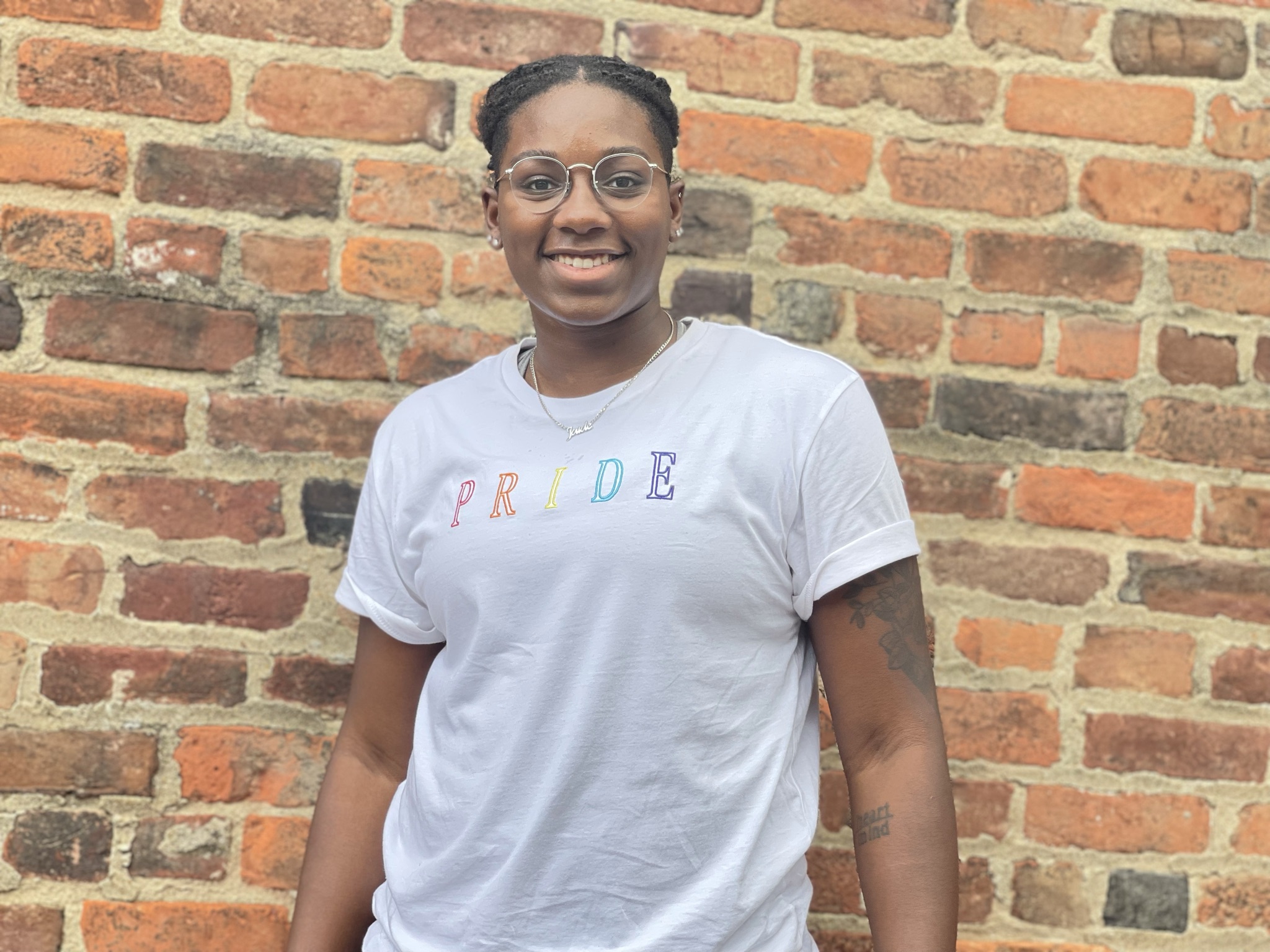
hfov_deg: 30.3
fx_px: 2348
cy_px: 476
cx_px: 635
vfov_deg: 22.9
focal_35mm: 64
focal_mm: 7.5
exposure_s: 1/121
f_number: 2.2
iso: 32
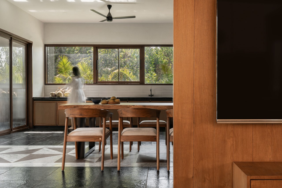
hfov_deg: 59.5
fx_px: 247
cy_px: 94
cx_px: 141
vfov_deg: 41.7
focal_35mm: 32
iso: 125
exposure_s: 1/2
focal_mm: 31.5
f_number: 10
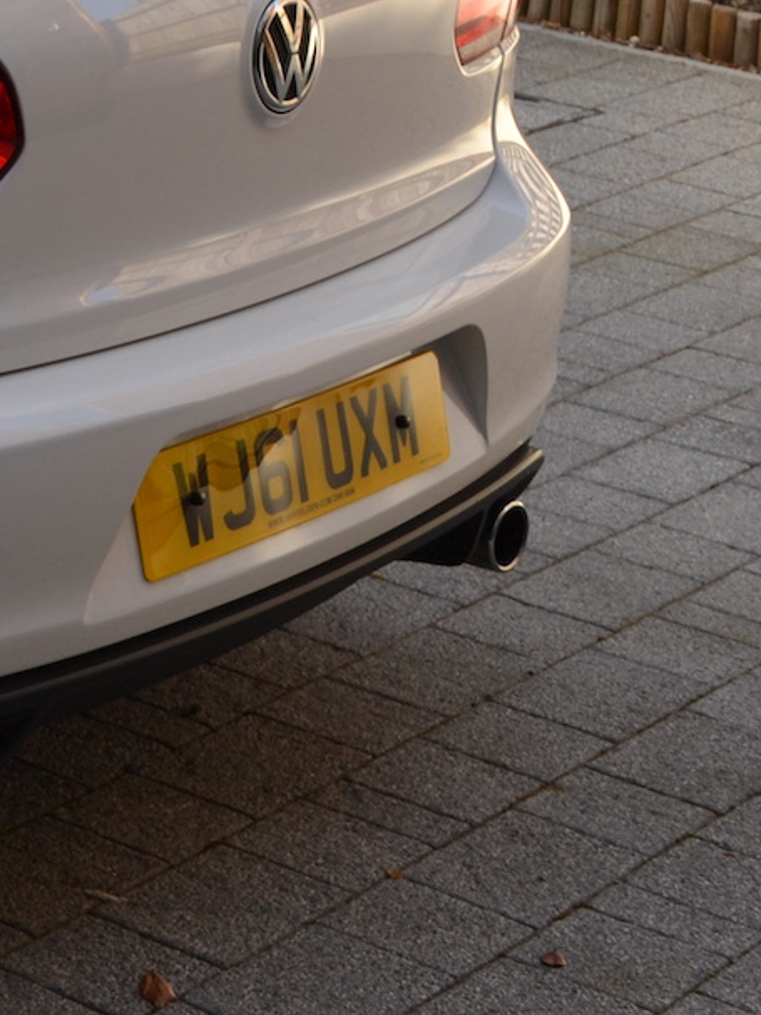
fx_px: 3343
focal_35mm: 114
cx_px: -801
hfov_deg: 11.6
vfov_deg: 17.0
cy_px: 79
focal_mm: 24
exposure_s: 1/125
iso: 180
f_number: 5.6
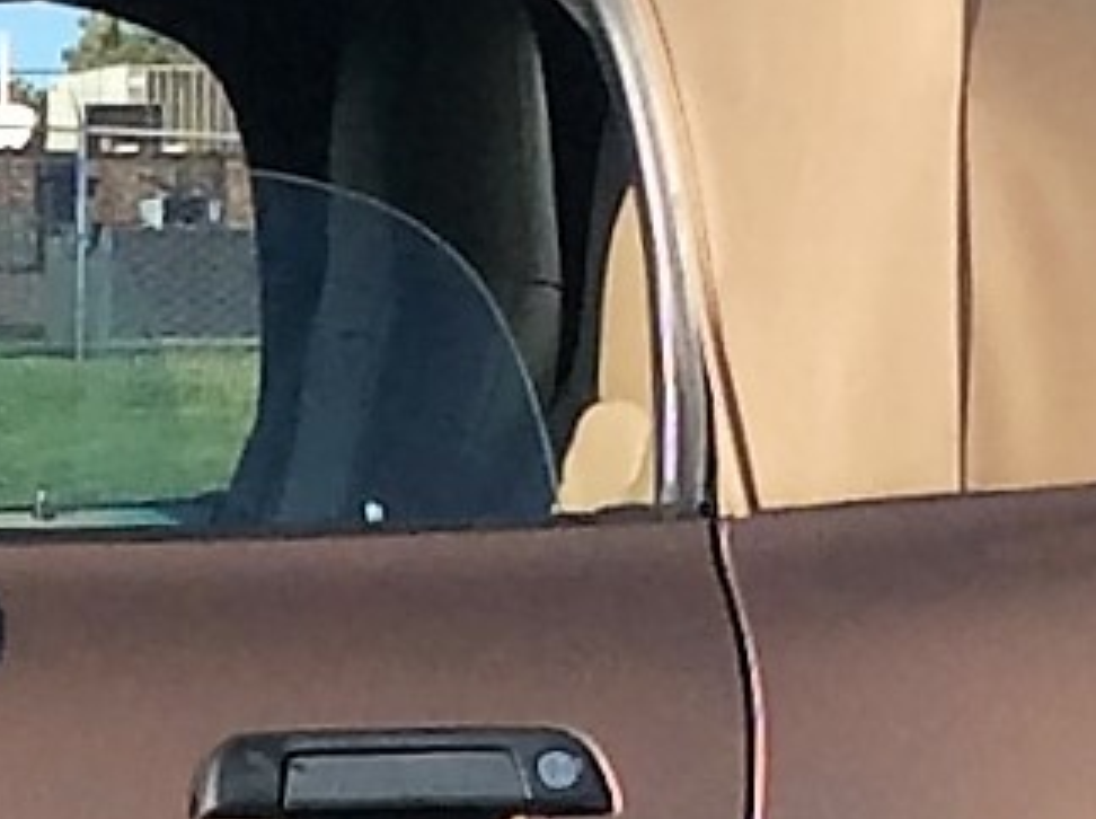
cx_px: -705
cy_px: 1487
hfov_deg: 7.8
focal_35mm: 248
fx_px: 7840
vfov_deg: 5.9
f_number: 2.4
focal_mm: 3.3
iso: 32
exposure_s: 1/953
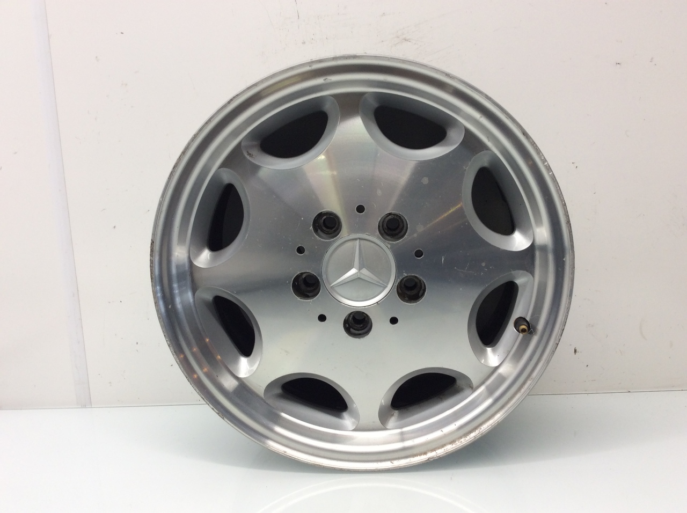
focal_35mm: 32
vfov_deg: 44.1
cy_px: 256
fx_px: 634
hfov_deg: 56.9
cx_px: 344
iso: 40
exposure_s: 1/40
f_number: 2.4
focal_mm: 3.3
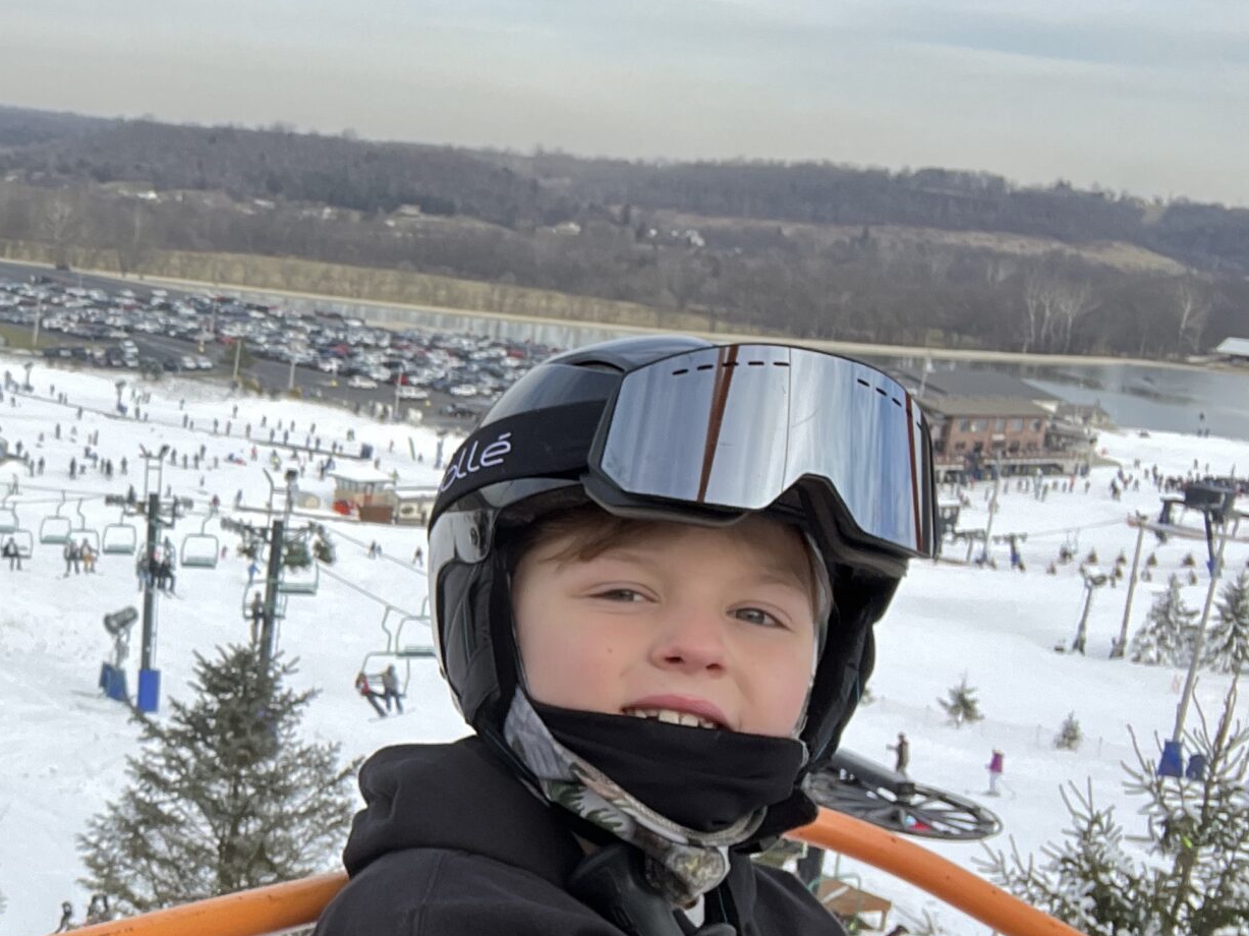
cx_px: 18
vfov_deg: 30.2
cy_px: 538
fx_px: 1732
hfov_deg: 36.0
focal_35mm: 48
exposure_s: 1/291
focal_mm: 2.71
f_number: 2.2
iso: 32
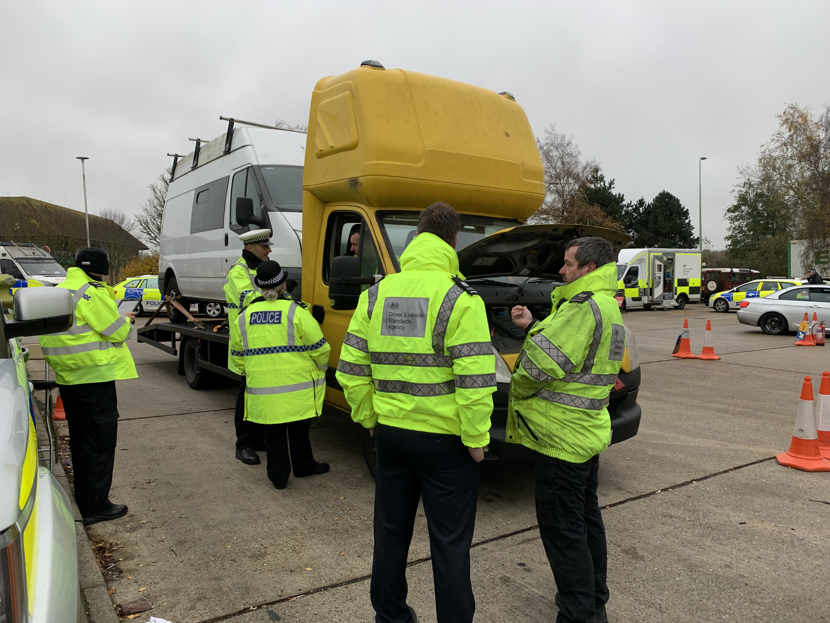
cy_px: 312
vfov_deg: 53.1
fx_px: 623
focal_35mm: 26
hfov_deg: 67.3
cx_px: 415
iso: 25
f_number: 1.8
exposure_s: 1/122
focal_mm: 4.25
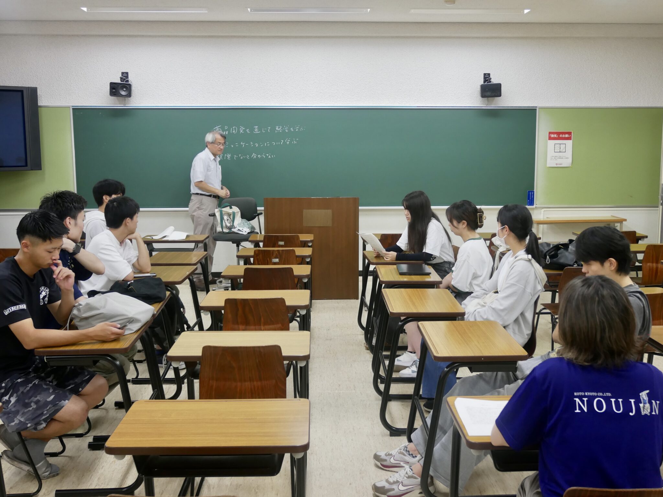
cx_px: 332
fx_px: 690
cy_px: 248
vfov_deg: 39.7
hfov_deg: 51.4
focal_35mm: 36
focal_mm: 18
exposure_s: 1/60
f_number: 4.2
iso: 640
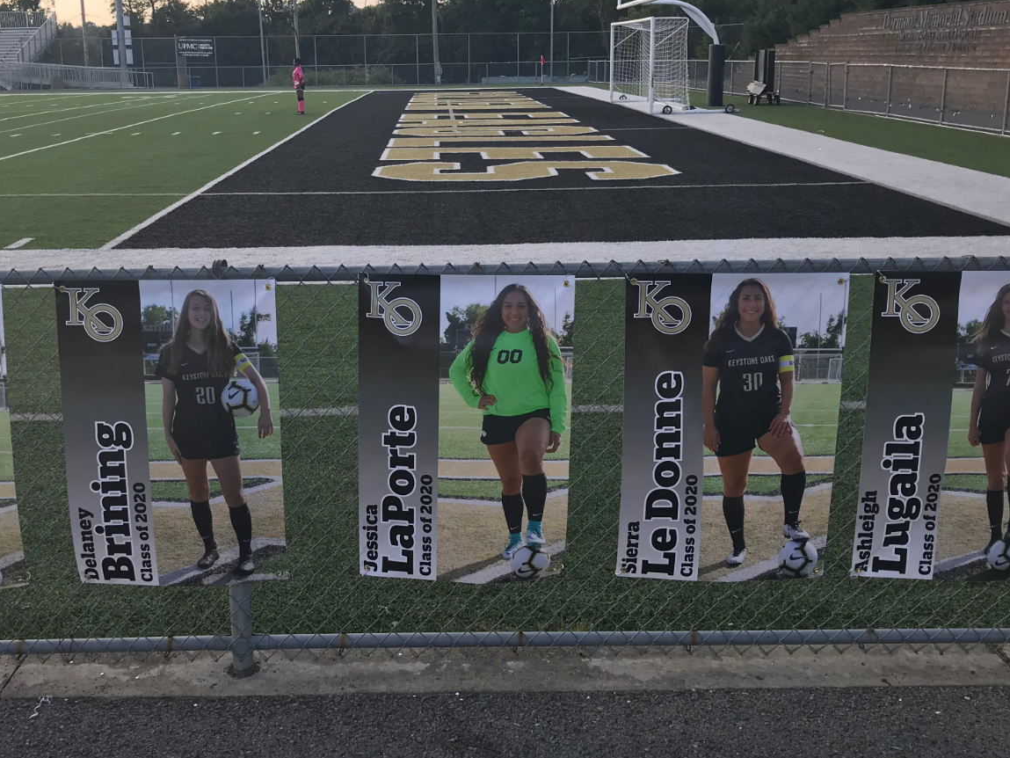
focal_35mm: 39
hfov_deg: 47.7
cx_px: 434
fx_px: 1138
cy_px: 349
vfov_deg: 36.8
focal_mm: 3.99
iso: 20
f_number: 1.8
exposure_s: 1/638
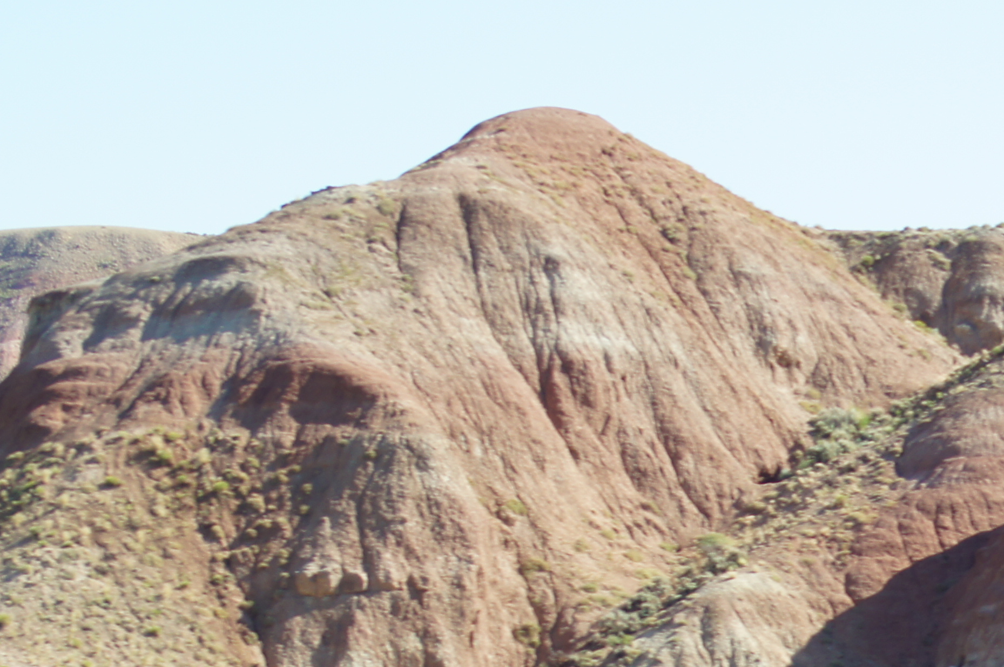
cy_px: 718
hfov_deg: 6.9
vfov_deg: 4.6
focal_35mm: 297
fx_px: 8282
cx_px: 1015
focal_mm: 75
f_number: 7.1
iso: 100
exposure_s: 1/160
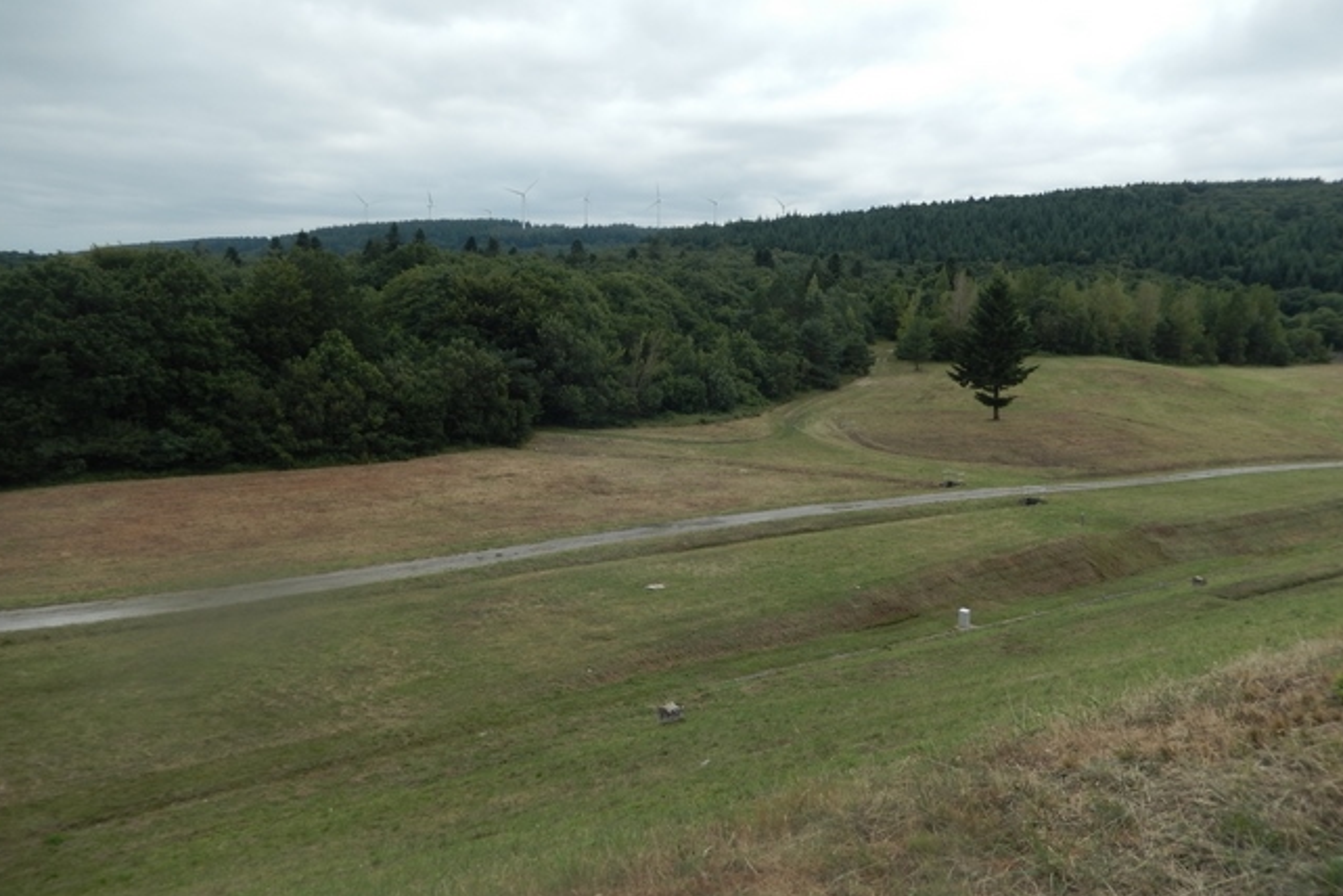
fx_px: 1007
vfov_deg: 47.8
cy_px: 398
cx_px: 668
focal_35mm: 27
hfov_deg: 67.4
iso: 125
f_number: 3.4
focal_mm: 4.5
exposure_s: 1/1250
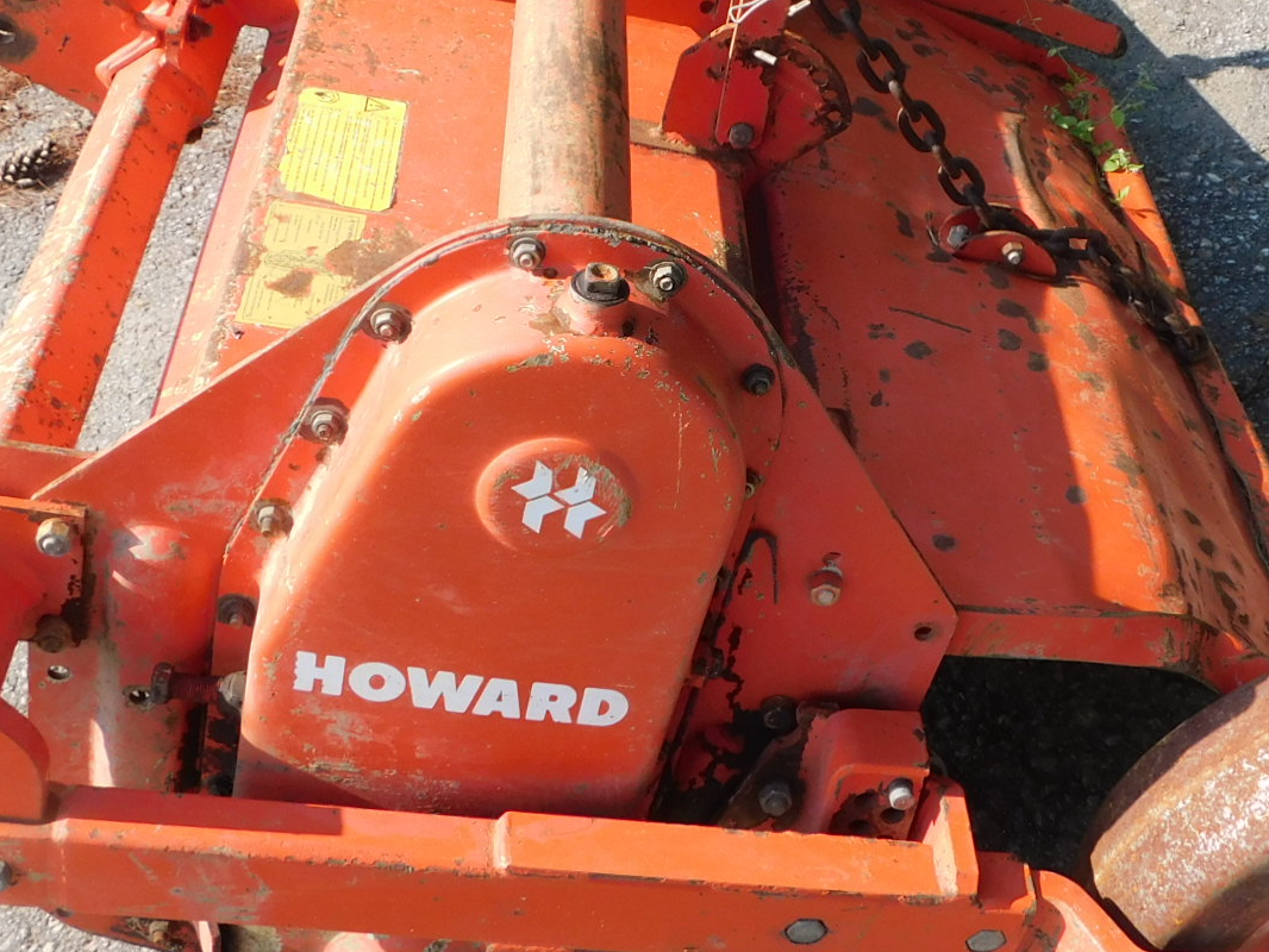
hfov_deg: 38.8
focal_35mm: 49
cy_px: 337
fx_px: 1797
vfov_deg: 29.5
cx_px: 718
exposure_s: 1/800
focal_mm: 4
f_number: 3
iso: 125
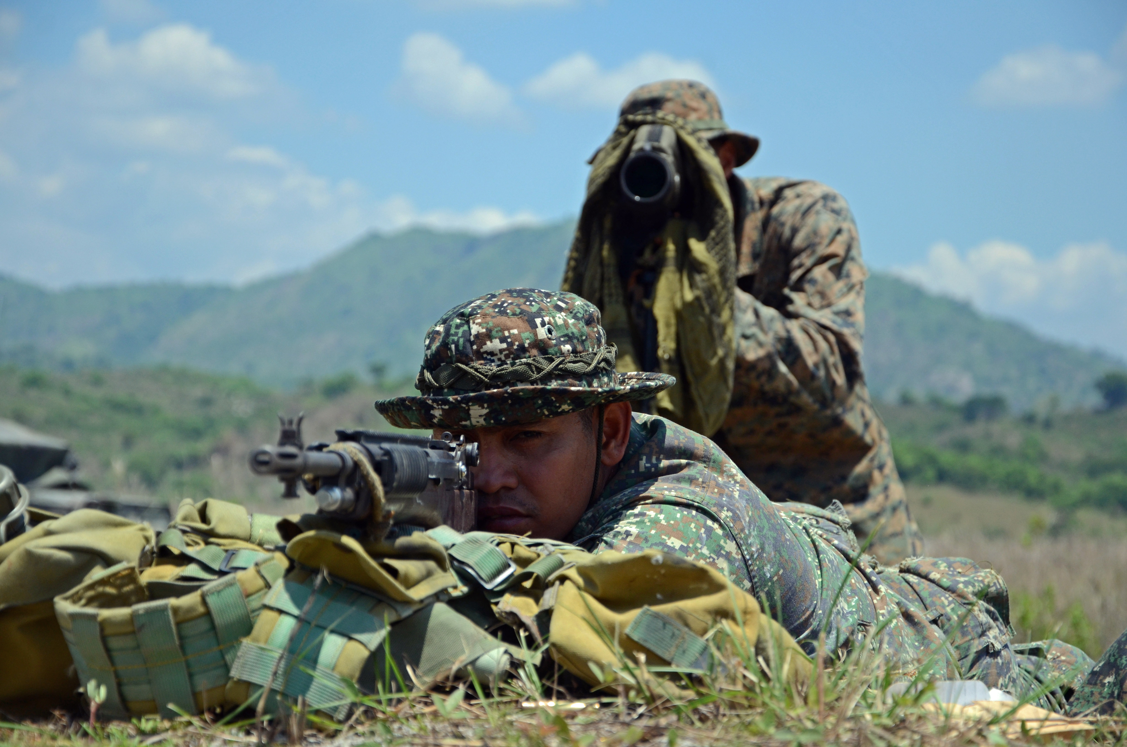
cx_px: 564
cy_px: 374
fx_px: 3093
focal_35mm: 99
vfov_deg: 13.8
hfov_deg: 20.7
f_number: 5.3
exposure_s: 1/2500
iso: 400
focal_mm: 66
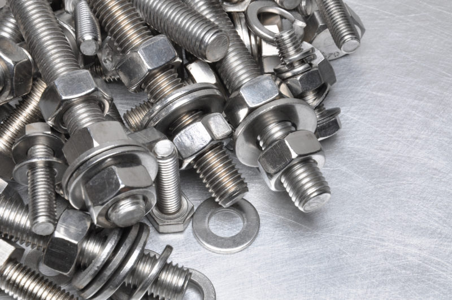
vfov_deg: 8.7
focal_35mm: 158
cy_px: 150
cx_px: 226
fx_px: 1975
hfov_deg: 13.1
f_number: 22
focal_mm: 105
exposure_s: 1/60
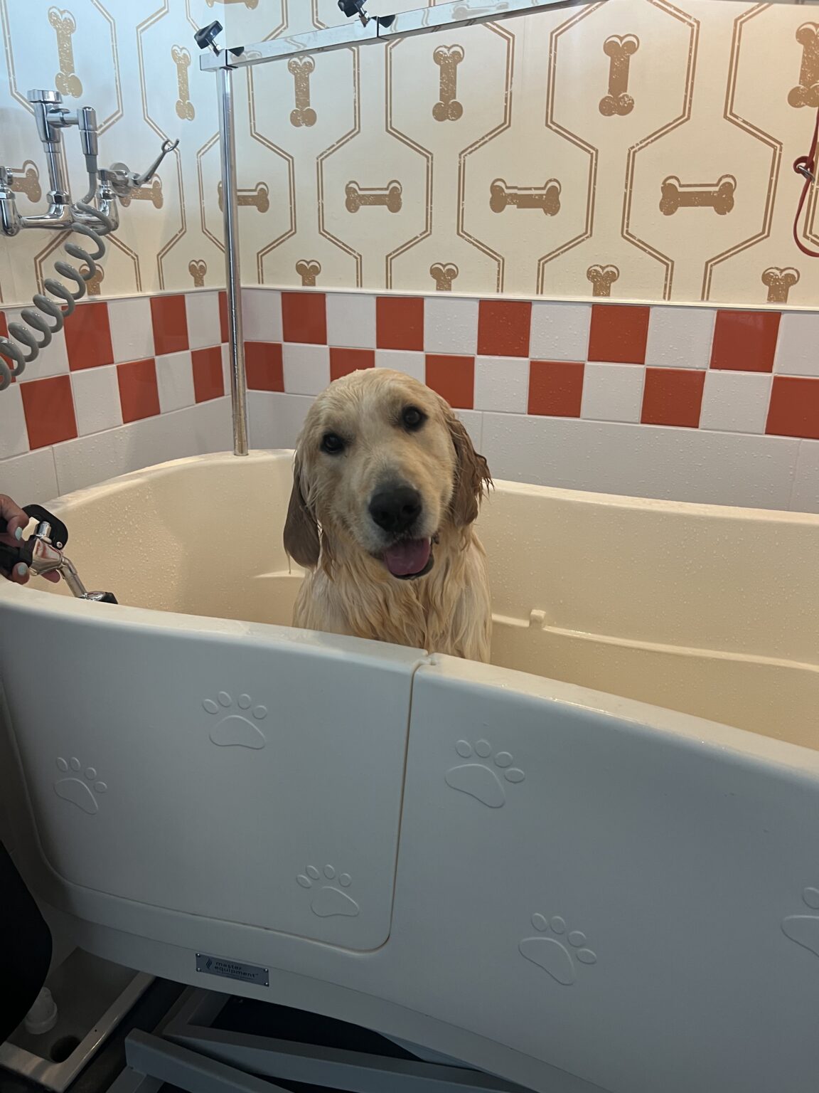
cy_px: 546
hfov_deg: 53.1
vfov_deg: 67.3
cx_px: 410
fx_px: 820
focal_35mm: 26
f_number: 1.5
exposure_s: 1/60
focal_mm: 5.7
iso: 125
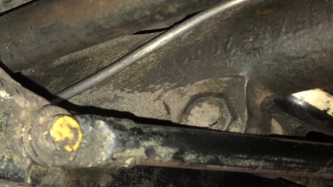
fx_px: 565
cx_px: 1
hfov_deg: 30.5
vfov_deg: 18.0
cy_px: 216
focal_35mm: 64
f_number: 1.8
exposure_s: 1/32
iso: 50
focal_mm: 3.99
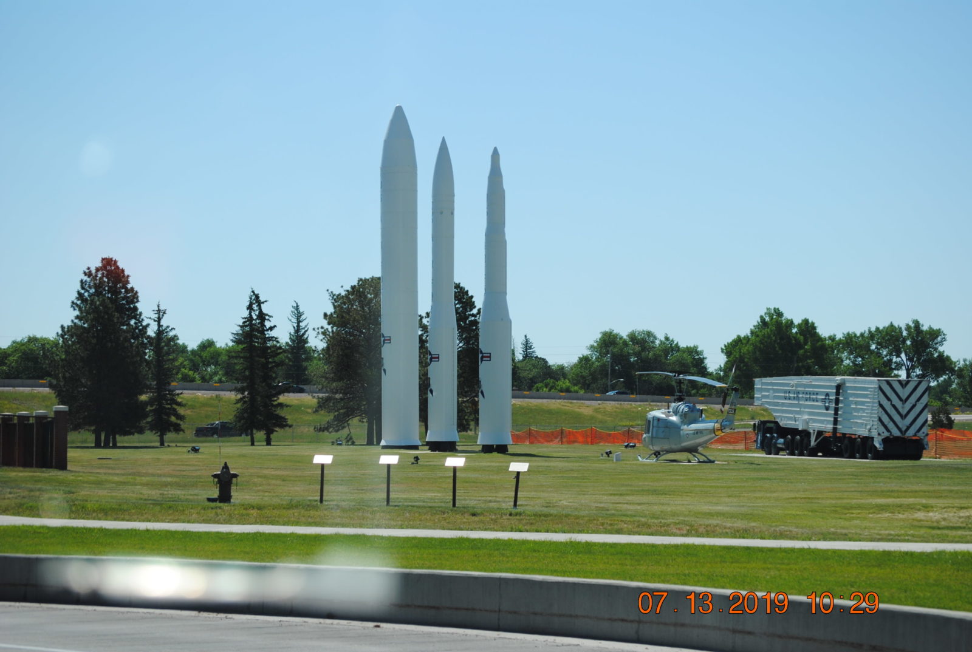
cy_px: 326
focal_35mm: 102
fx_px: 2760
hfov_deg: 20.0
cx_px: 486
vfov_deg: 13.5
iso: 100
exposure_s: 1/500
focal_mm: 68
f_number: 5.6
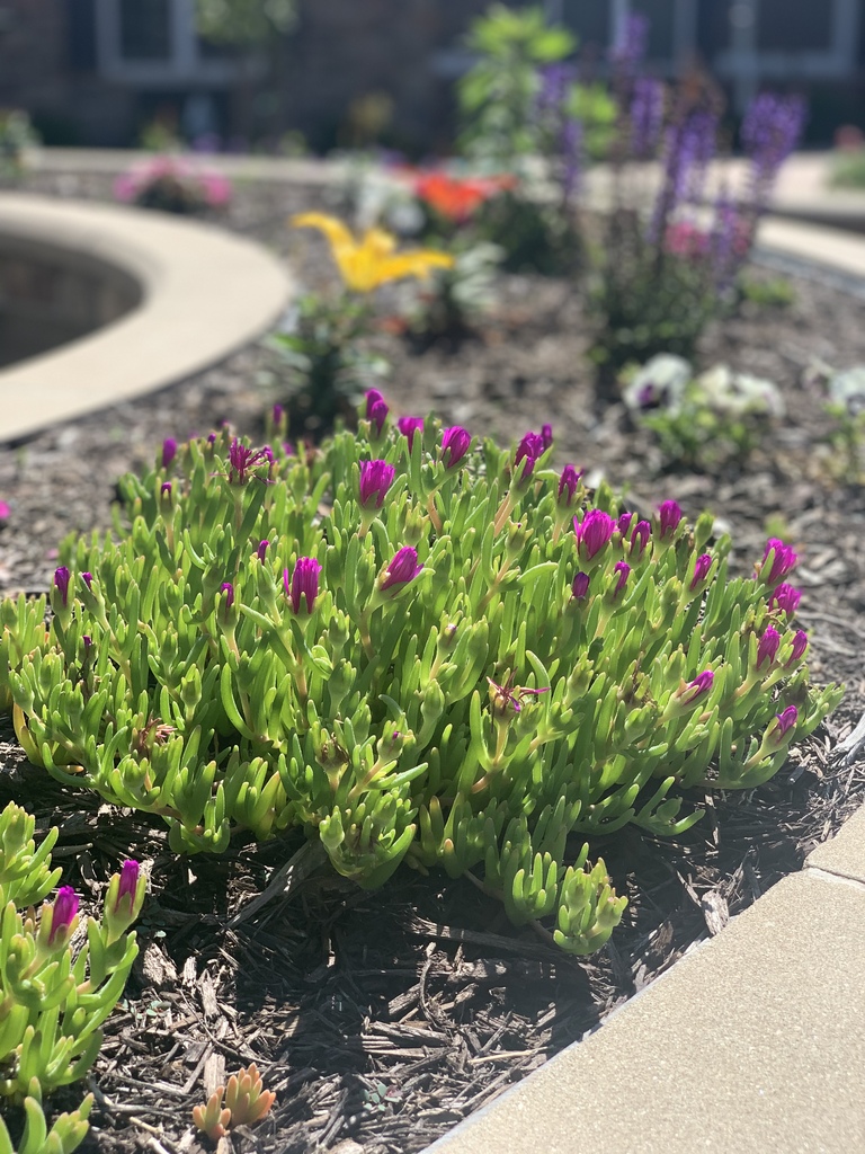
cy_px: 577
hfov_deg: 28.0
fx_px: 1733
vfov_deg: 36.8
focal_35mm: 52
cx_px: 432
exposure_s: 1/695
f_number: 2.4
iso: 16
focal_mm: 6
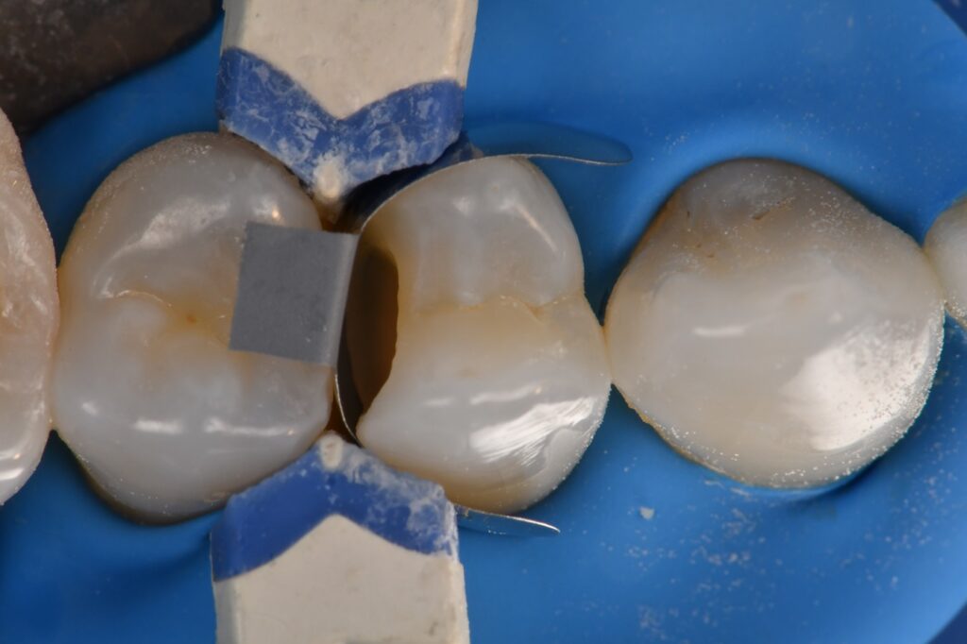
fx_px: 4216
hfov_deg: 13.1
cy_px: 322
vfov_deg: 8.7
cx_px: 484
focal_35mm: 157
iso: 200
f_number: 32
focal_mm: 105
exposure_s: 1/160
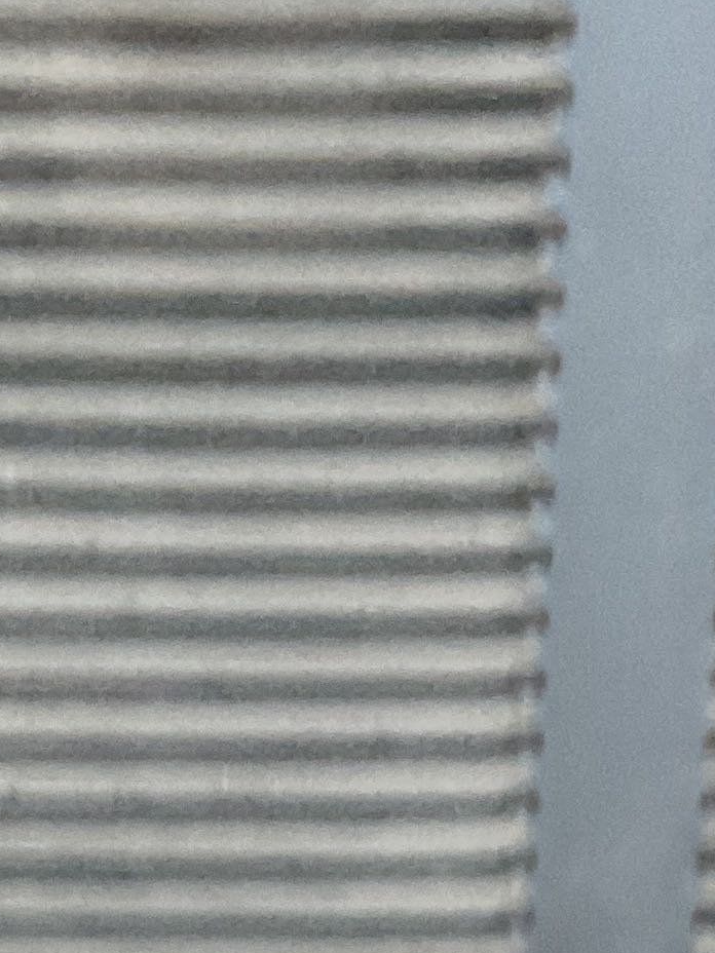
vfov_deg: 13.8
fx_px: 3470
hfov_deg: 11.8
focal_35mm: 126
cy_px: 1771
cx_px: 238
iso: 250
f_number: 1.8
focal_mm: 3
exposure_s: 1/33
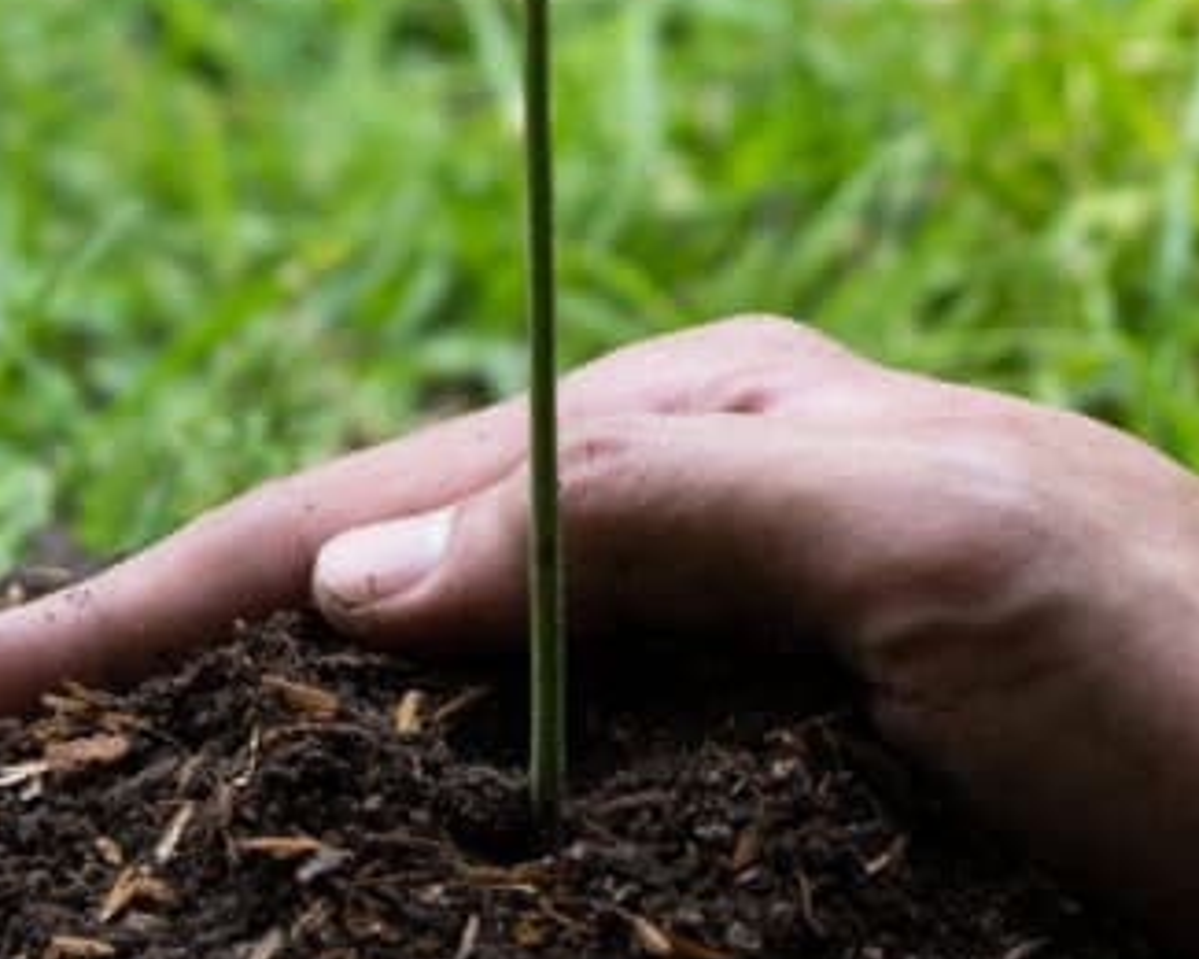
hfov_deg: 11.8
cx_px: 291
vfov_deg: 9.4
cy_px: -173
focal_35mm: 163
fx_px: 5784
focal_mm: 31.5
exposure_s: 1/500
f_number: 3.6
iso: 200
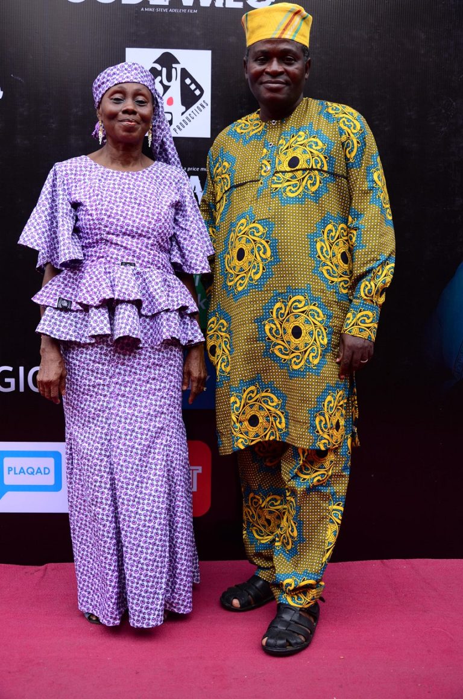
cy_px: 350
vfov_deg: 51.4
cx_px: 232
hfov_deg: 35.3
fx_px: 727
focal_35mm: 38
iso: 320
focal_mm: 25
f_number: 5.6
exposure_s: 1/100
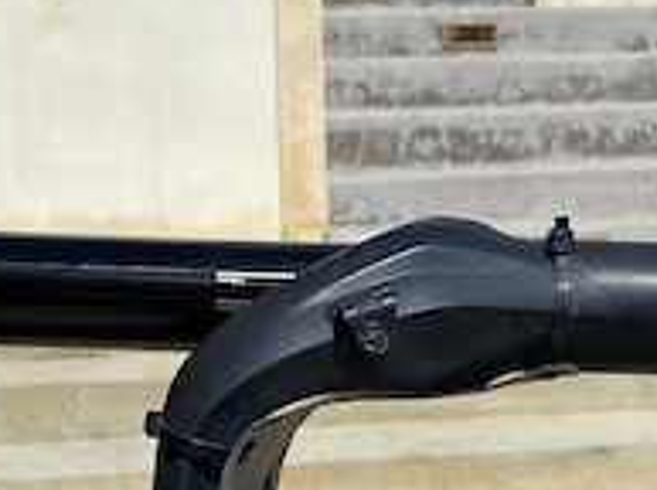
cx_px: 388
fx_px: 2046
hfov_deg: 18.2
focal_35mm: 108
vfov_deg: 13.5
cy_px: 456
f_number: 1.8
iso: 32
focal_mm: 4.25
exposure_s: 1/7692
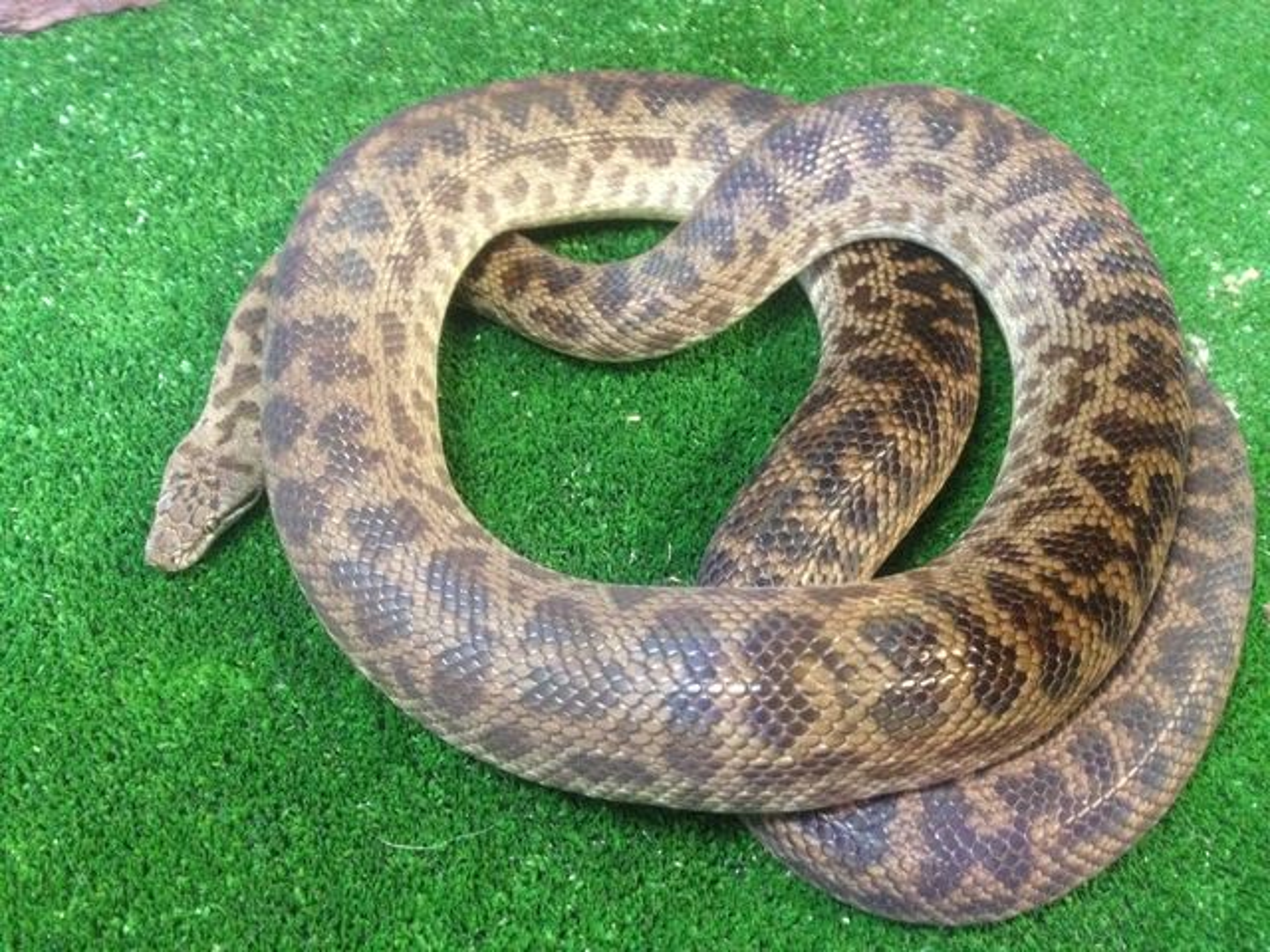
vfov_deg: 40.7
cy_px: 476
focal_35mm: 35
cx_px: 635
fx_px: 1284
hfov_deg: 52.6
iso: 640
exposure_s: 1/15
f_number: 2.4
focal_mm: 4.28
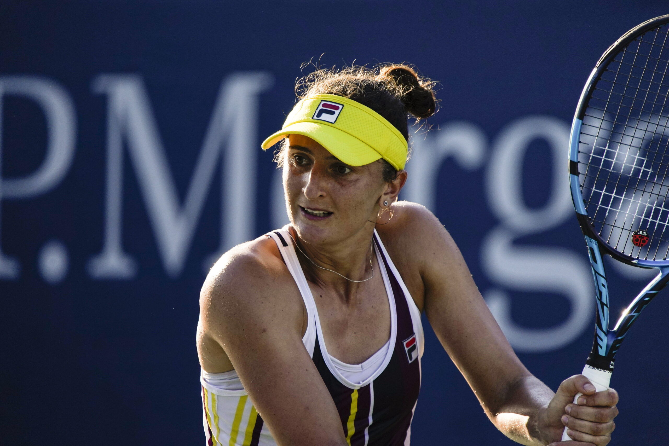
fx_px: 11150
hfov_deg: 3.4
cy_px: 223
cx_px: 334
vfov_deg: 2.3
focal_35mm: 600
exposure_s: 1/4000
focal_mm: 600
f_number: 6.3
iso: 1250
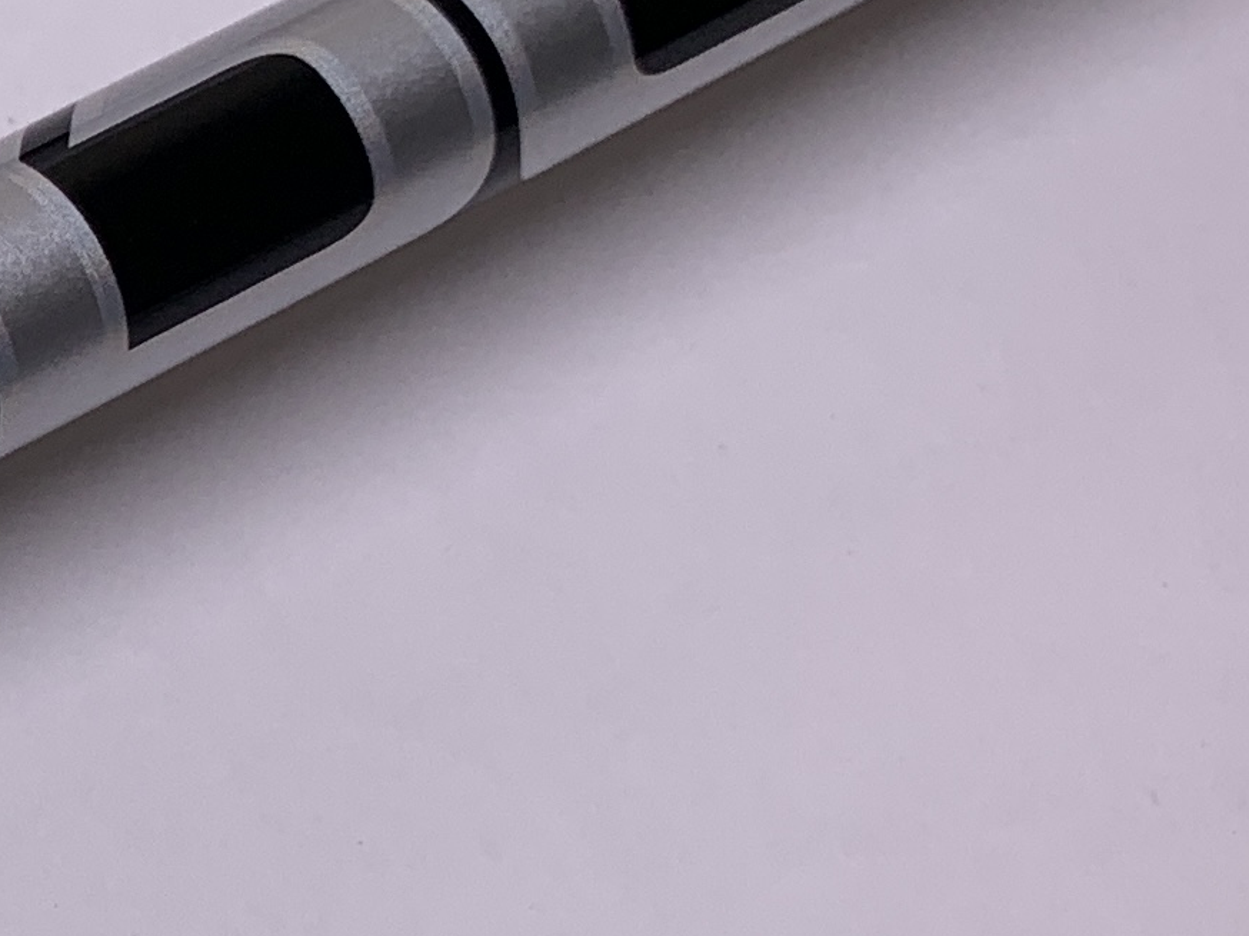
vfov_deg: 12.3
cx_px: -1196
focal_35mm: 120
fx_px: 4329
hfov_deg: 14.0
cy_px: 739
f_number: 1.8
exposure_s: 1/420
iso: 25
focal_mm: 4.25
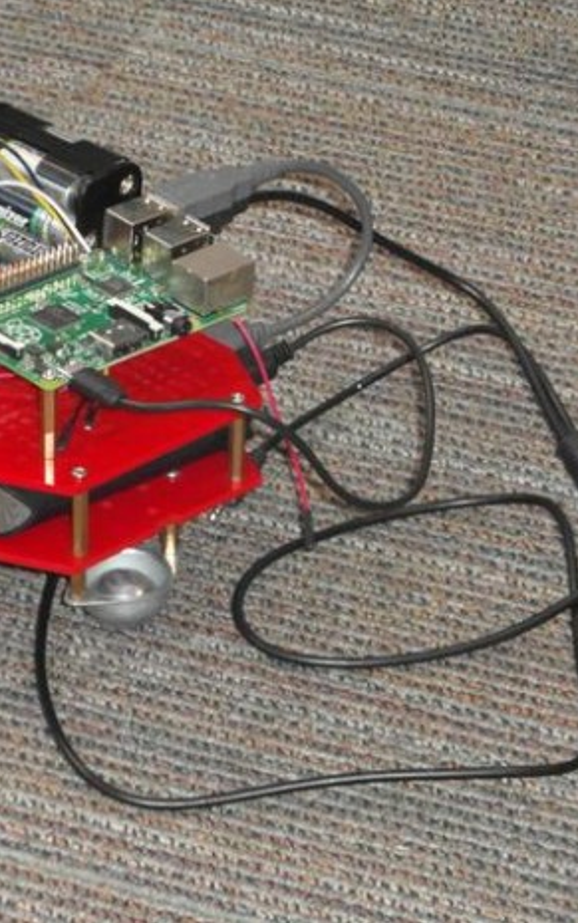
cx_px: 135
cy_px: 461
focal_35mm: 253
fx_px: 6371
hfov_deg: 5.2
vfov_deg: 8.3
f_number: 4.4
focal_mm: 28.9
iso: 640
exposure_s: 1/60
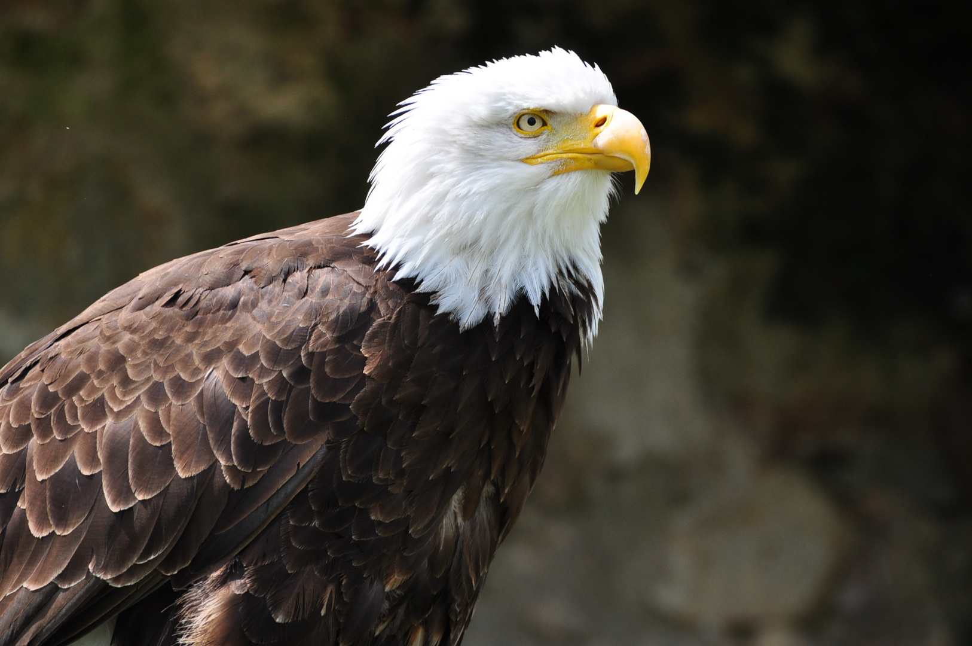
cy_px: 323
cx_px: 486
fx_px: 6877
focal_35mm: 255
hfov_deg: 8.1
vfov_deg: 5.4
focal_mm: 170
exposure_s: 1/1250
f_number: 5
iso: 320
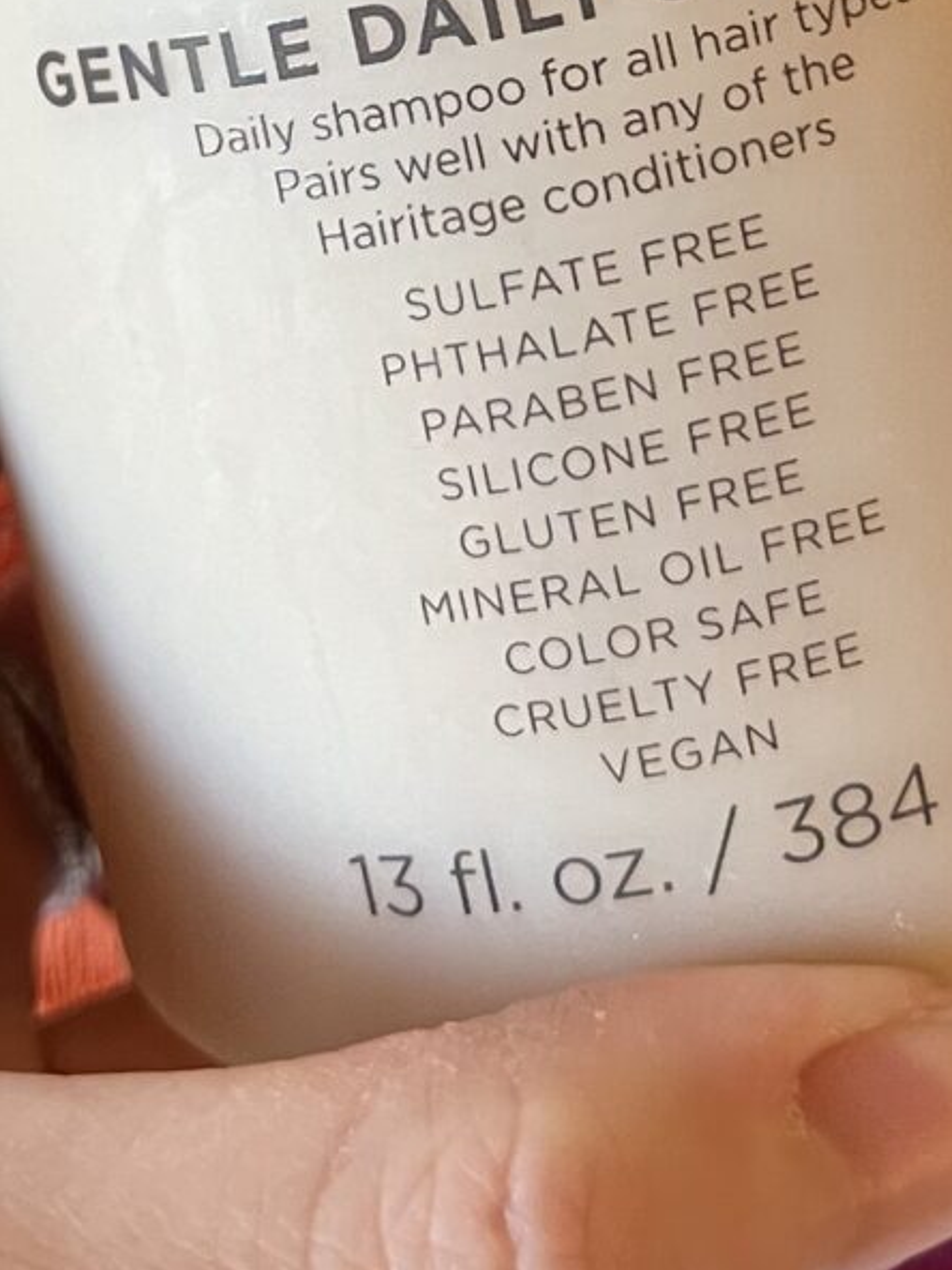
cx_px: 579
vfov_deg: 20.1
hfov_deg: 16.4
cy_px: -339
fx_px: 3300
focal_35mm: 90
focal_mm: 5.7
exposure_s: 1/60
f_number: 1.5
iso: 250
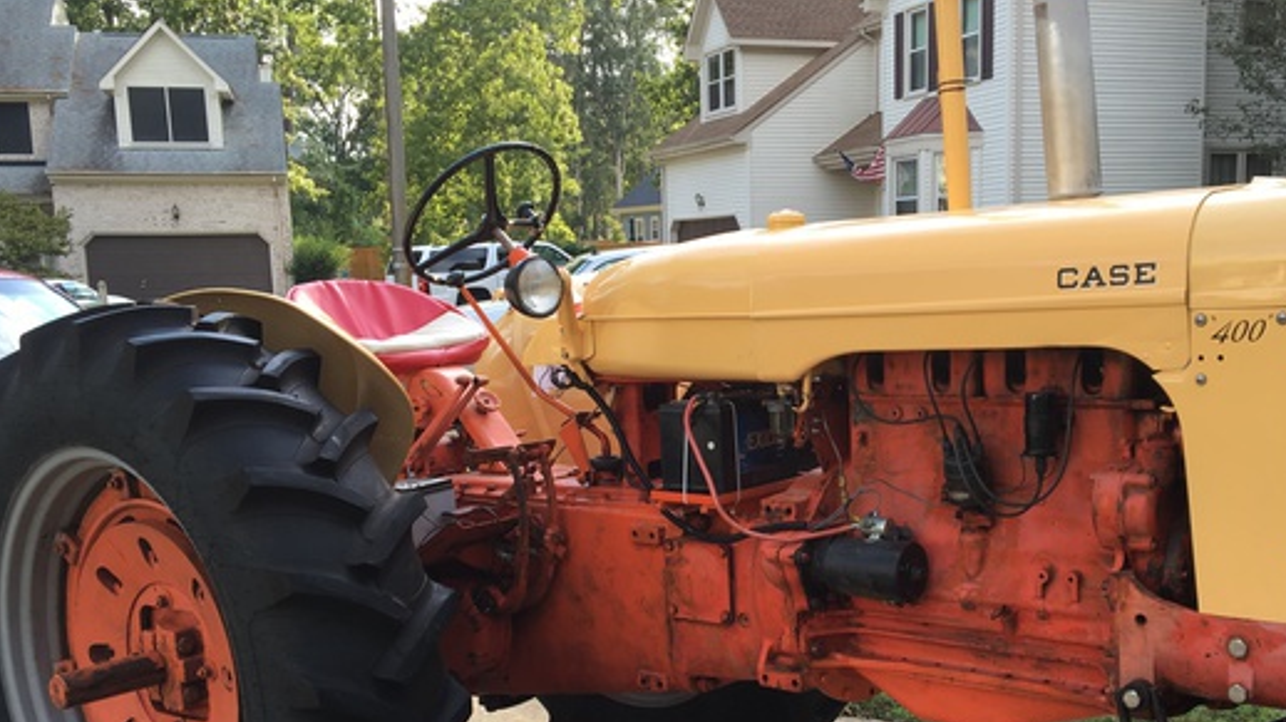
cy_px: 499
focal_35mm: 42
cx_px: 770
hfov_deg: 48.1
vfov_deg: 28.1
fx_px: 1432
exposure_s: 1/245
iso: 25
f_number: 2.2
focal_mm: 4.15
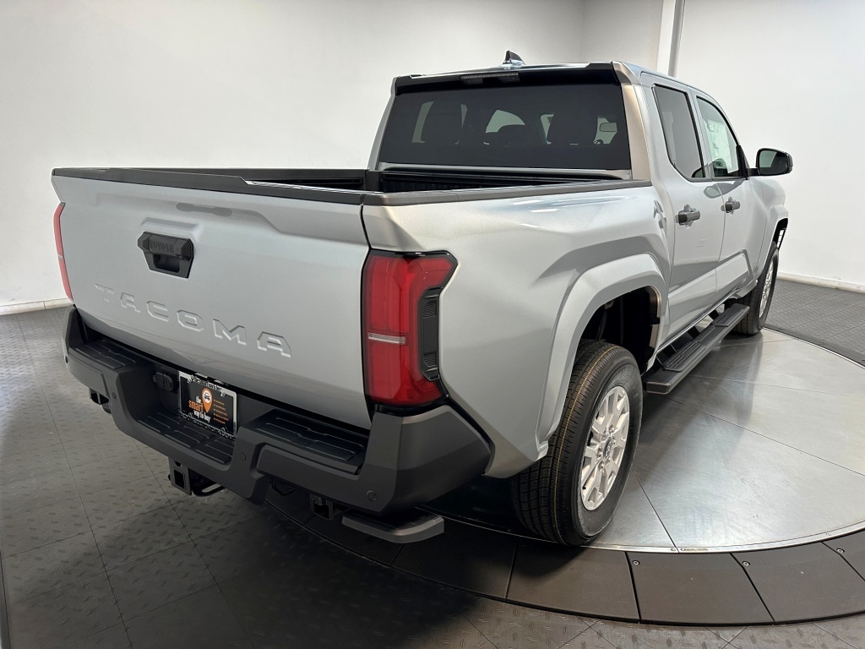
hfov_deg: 71.6
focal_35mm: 24
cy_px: 324
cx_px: 432
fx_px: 600
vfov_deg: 56.8
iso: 320
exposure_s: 1/60
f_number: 1.78
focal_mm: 6.86
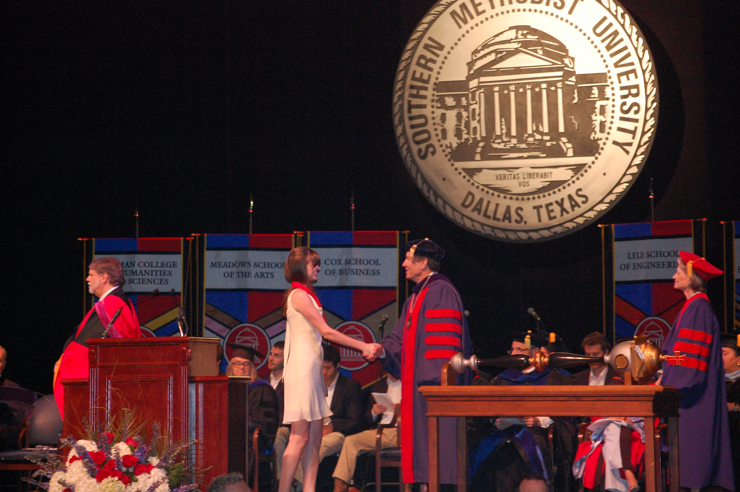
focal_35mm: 135
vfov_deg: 10.1
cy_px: 246
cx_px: 370
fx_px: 2773
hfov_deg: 15.2
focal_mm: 90
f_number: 4.5
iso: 1600
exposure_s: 1/60
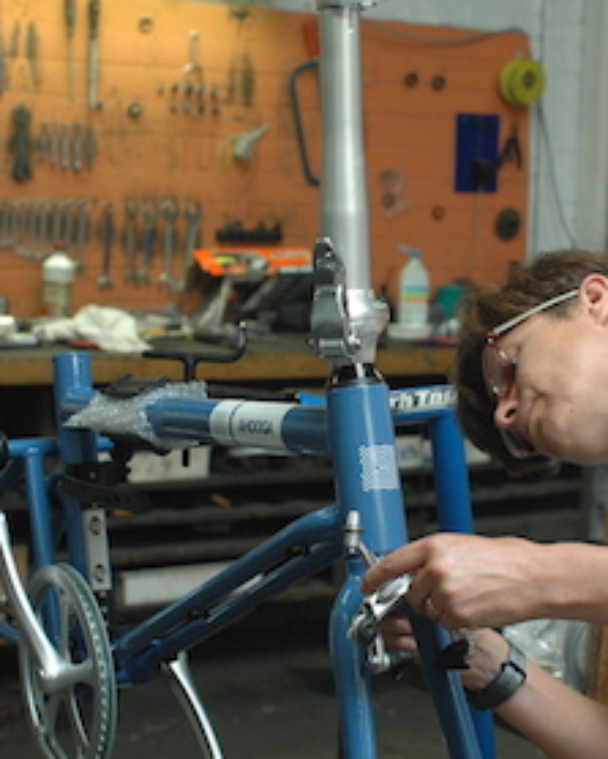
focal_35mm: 80
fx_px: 1791
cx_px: 348
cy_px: 388
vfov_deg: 23.9
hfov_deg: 19.3
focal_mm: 35
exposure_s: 1/60
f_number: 4
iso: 800
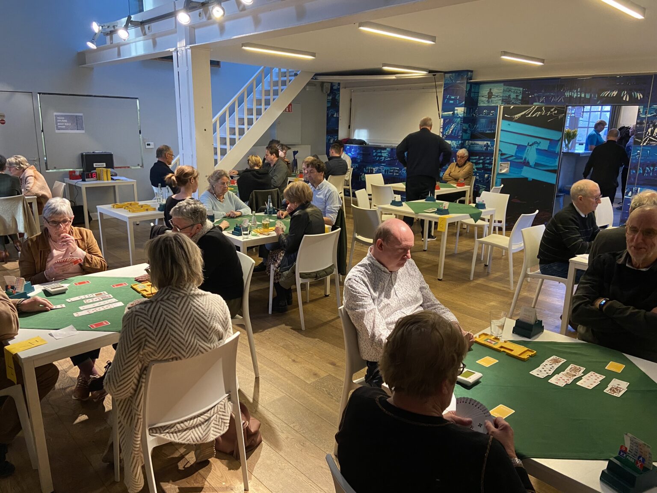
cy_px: 246
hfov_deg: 67.3
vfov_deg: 53.1
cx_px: 328
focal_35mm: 26
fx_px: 493
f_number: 1.8
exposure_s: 1/50
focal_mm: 4.25
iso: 400
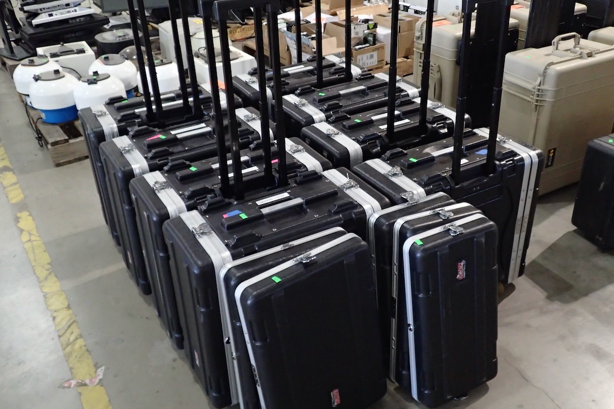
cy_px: 201
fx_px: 597
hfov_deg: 54.4
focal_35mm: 35
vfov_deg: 37.9
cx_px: 321
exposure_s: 1/30
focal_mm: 5.5
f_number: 2.3
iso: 640
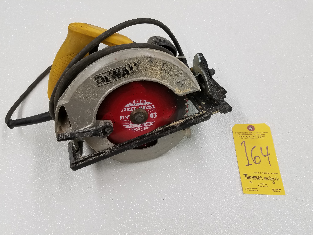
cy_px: 118
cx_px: 156
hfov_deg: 67.3
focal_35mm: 26
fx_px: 235
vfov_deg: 53.1
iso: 64
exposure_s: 1/60
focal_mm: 4.2
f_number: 1.7
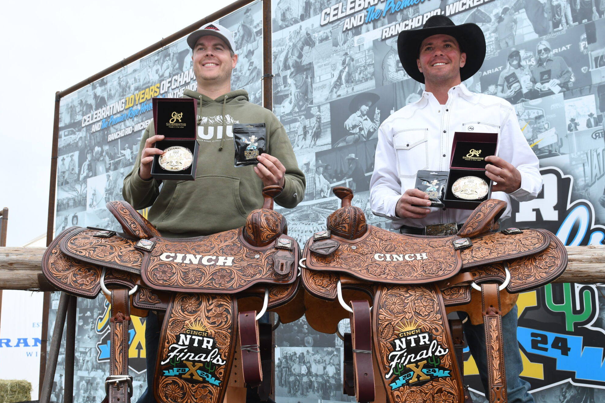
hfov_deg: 51.9
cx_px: 304
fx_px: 622
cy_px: 203
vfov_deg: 35.9
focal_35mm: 37
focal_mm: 24
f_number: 7.1
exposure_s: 1/800
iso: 640
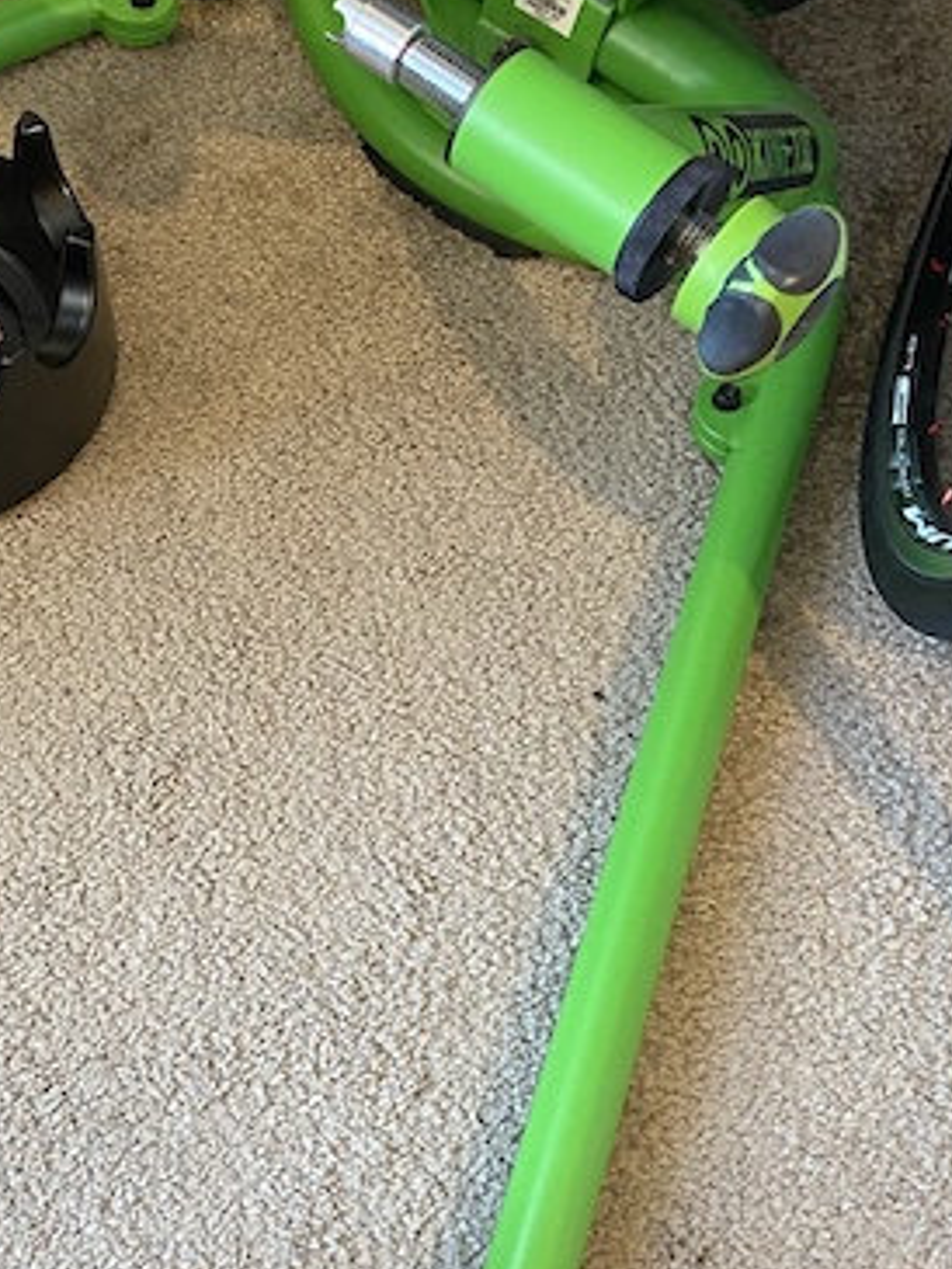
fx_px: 2089
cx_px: 212
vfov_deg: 33.7
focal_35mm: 57
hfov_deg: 25.3
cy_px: 528
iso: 400
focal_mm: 4.25
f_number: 1.8
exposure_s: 1/40
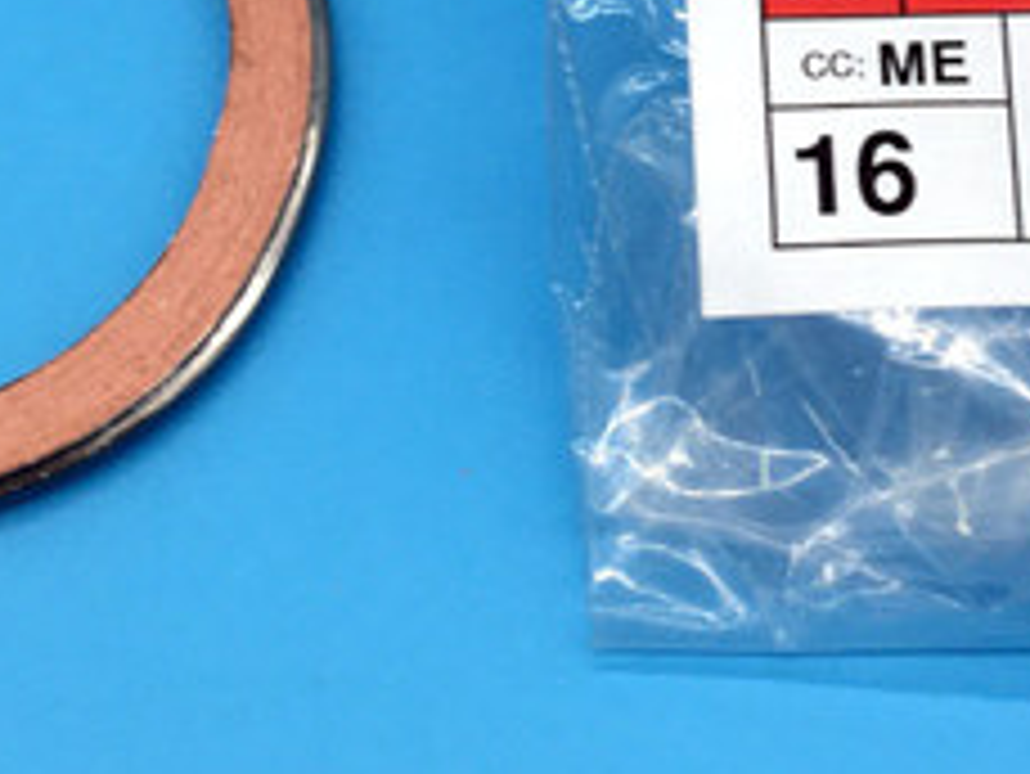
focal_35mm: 81
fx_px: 2411
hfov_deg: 23.8
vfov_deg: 17.6
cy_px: -72
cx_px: 810
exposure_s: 1/120
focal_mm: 4.15
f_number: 2.2
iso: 25
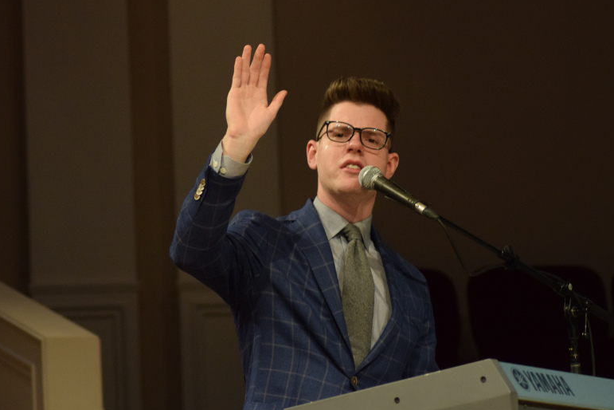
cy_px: 200
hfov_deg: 9.4
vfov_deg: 6.3
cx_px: 276
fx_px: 3718
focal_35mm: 218
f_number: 4.2
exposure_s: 1/80
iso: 1600
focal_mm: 112
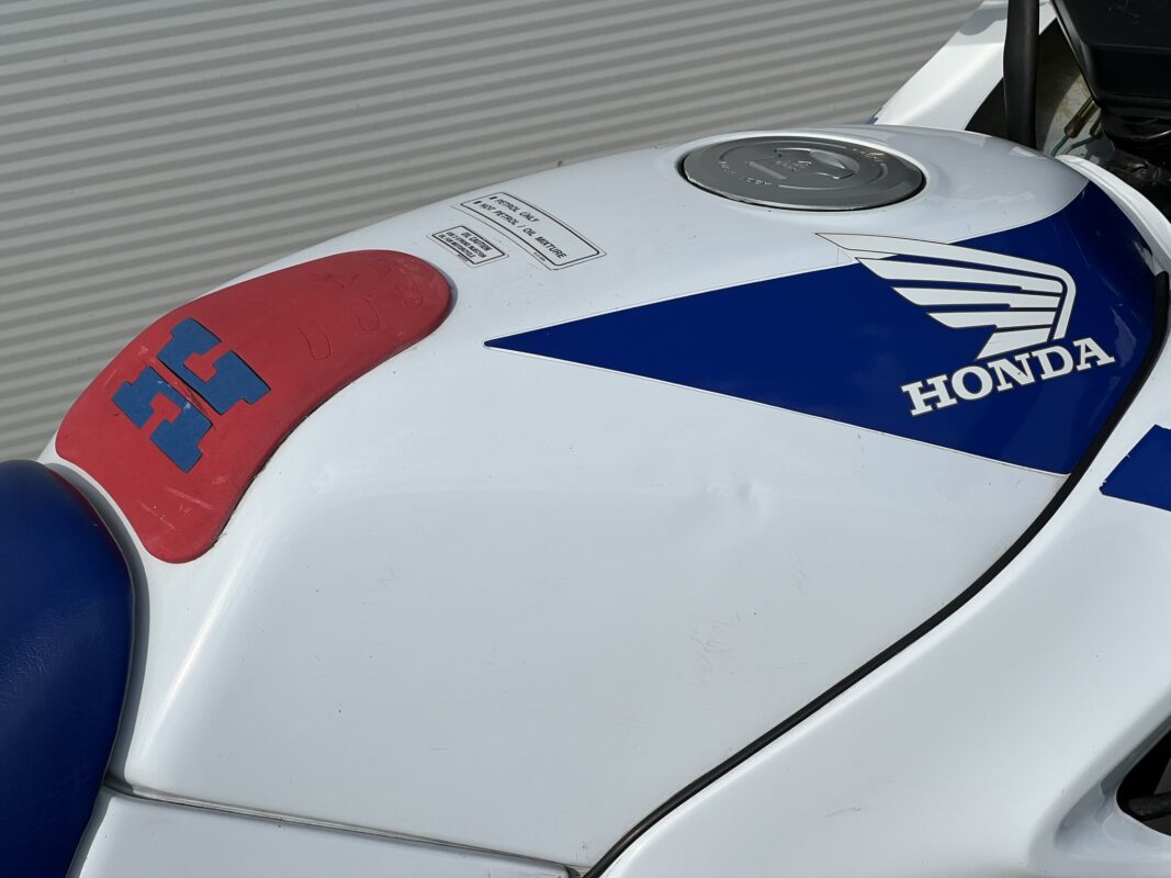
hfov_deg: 25.3
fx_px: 2604
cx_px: 586
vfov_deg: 19.1
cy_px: 439
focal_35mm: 77
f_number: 2.8
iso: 32
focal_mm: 9
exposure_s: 1/1531
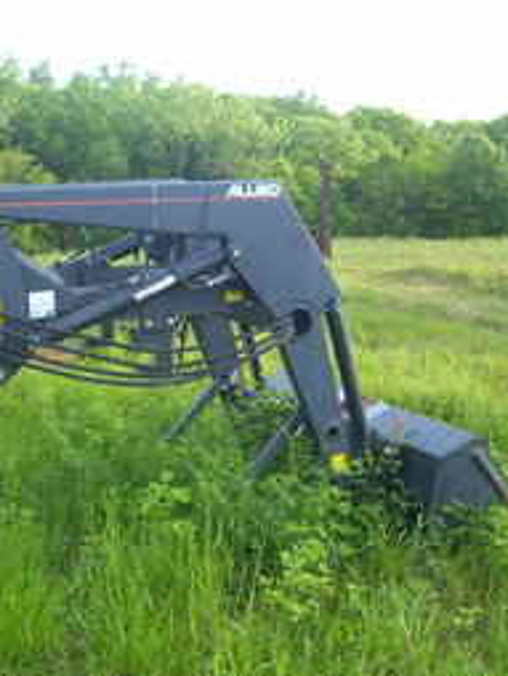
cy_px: 335
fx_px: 1133
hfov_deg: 25.3
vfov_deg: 33.2
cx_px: 221
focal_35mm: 58
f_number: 2.73
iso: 100
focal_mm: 5.77
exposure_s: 1/189
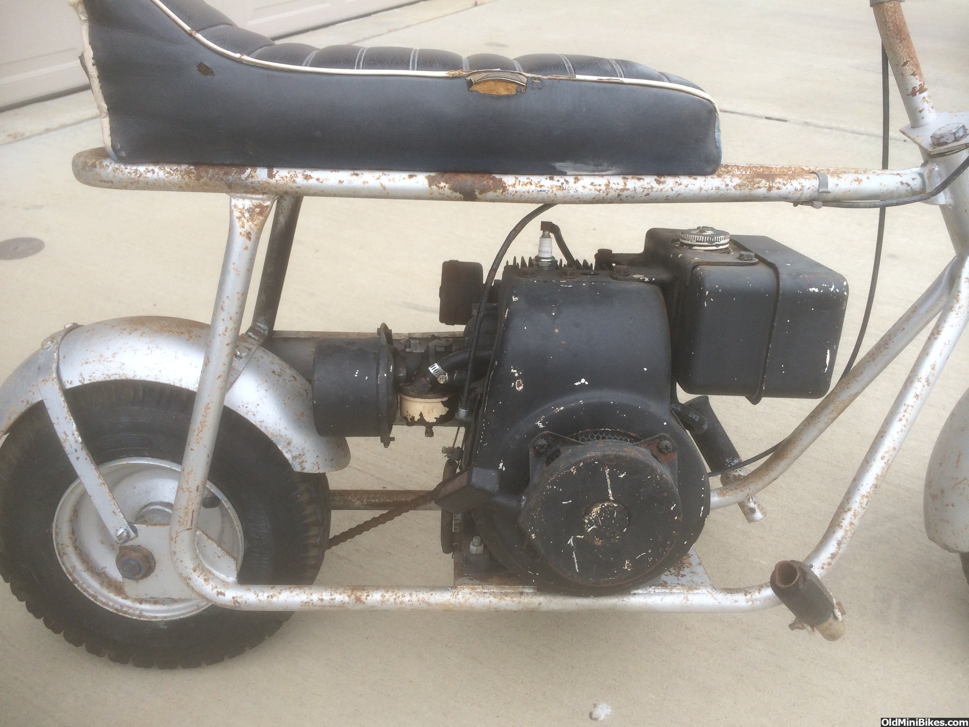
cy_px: 364
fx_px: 840
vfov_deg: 46.8
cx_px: 484
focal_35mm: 30
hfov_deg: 60.0
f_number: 2.2
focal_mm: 4.12
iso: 32
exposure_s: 1/500
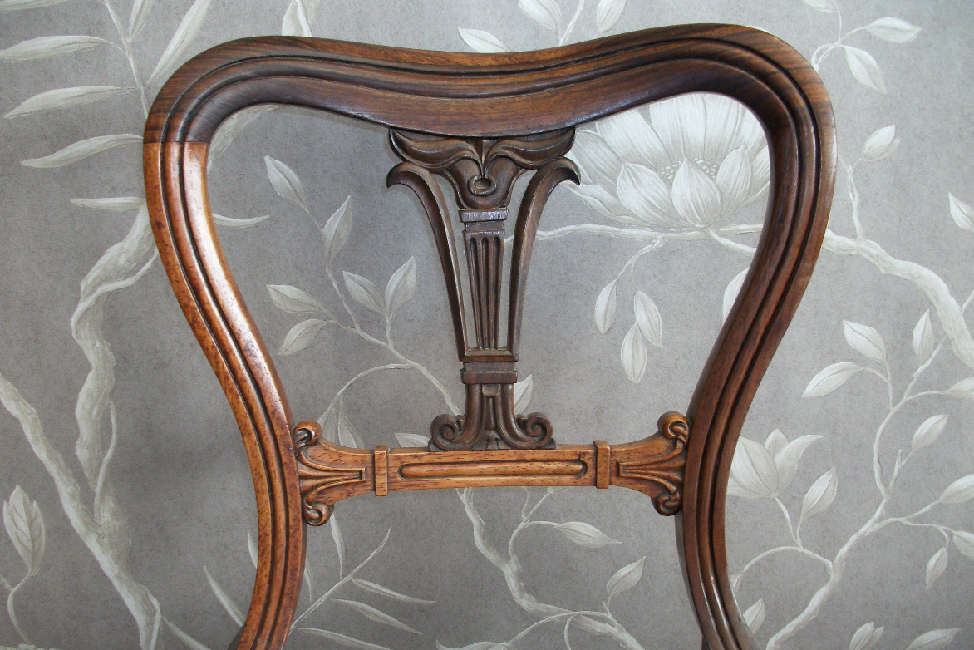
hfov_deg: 57.2
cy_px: 371
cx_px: 498
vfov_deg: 39.9
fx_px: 893
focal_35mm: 33
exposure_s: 1/40
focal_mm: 5.7
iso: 182
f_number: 2.9
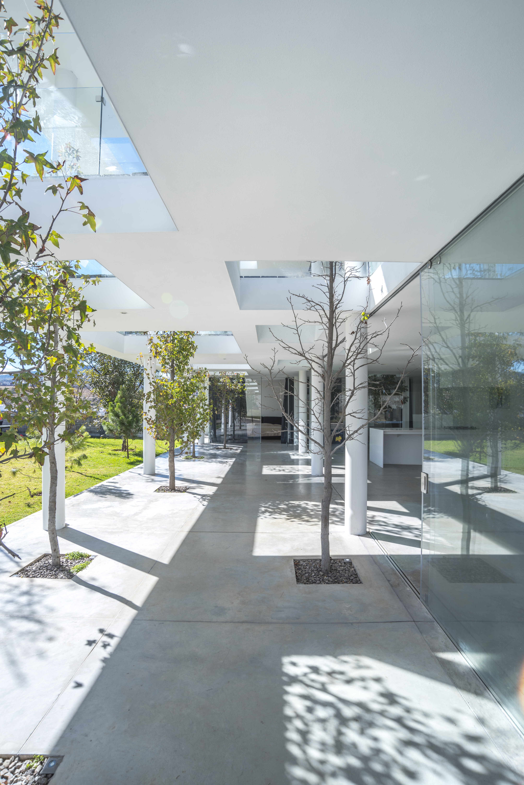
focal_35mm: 18
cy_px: 392
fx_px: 393
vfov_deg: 90.0
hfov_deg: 67.4
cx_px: 262
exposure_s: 1/80
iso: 100
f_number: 13
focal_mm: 18
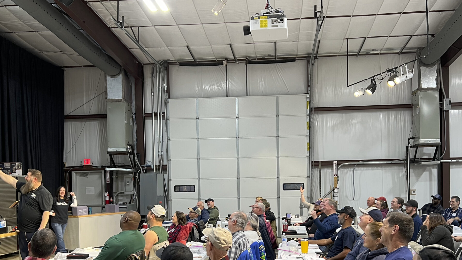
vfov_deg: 30.6
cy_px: 197
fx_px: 465
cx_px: 244
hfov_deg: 52.8
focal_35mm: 38
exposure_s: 1/60
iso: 100
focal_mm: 5.7
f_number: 1.5
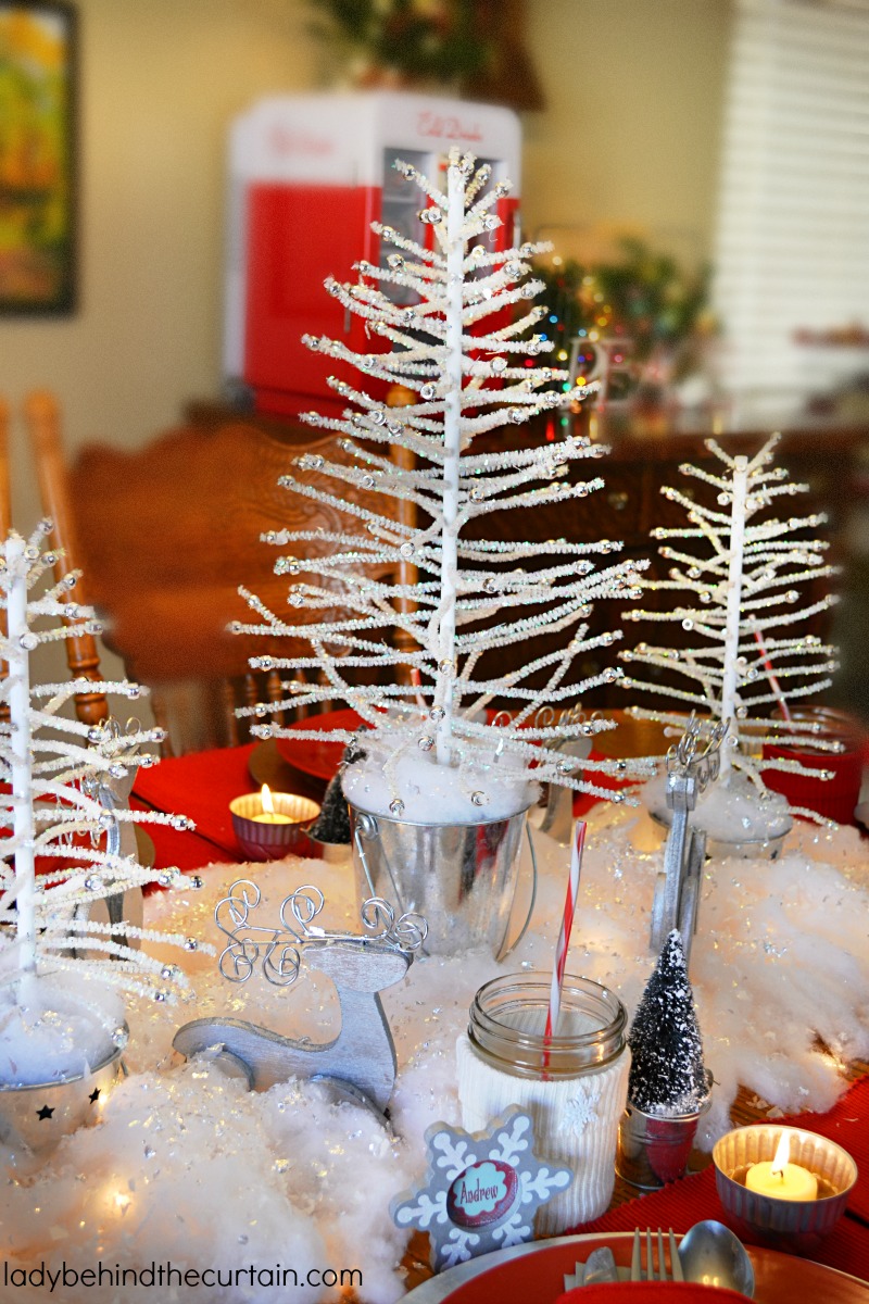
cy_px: 652
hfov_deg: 29.9
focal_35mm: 45
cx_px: 434
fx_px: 1629
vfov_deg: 43.6
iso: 400
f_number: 4.5
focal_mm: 30
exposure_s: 1/30
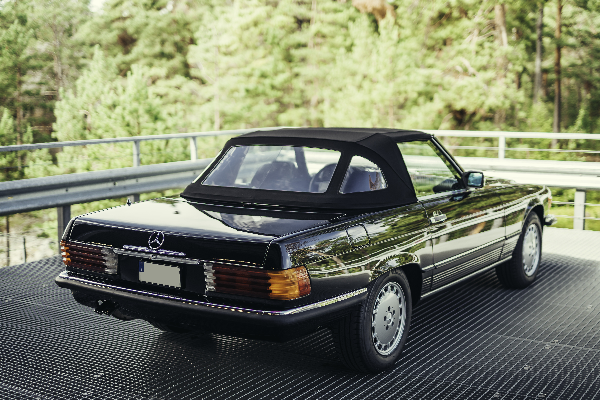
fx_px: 833
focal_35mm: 50
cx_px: 300
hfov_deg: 39.6
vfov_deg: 27.0
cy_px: 200
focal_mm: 50
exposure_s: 1/500
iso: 160
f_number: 1.4
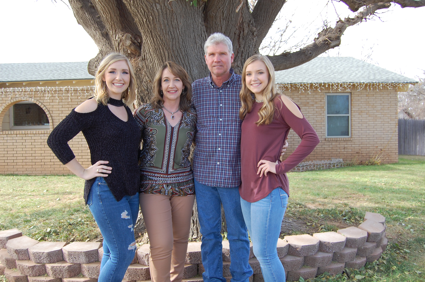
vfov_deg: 43.5
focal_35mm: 30
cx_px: 212
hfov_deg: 62.0
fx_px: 354
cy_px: 141
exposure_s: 1/125
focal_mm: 20
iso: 200
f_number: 5.6
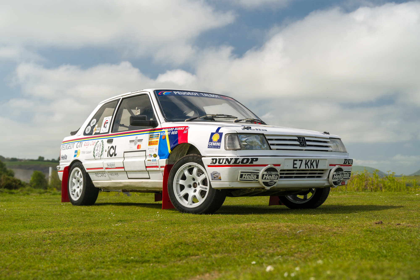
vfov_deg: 27.5
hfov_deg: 40.3
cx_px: 210
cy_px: 140
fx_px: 573
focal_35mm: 49
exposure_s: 1/1000
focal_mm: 49.1
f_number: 4
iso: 200
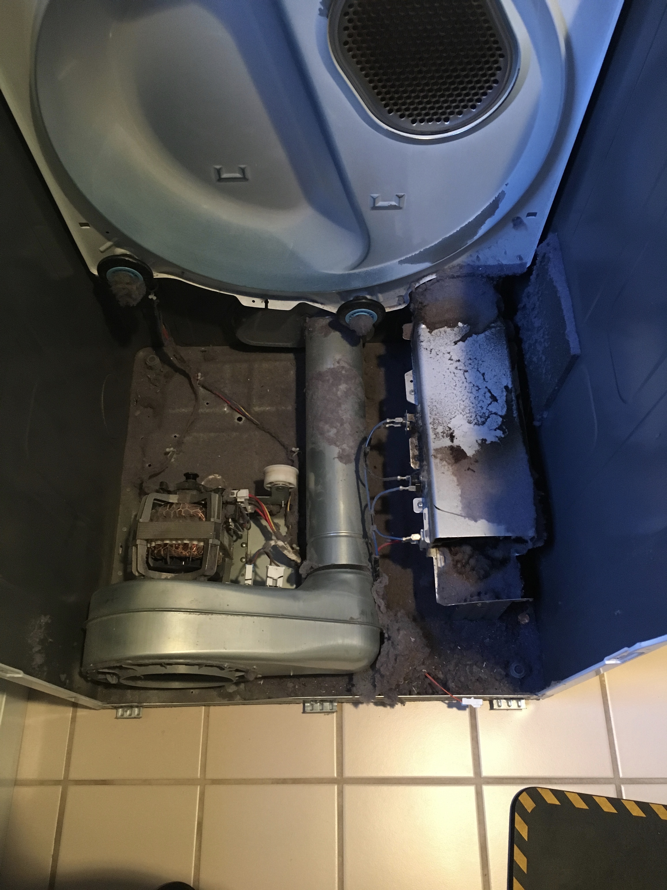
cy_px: 445
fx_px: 745
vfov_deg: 61.7
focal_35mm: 29
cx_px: 334
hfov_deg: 48.2
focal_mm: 4.15
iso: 200
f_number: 2.2
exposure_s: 1/20
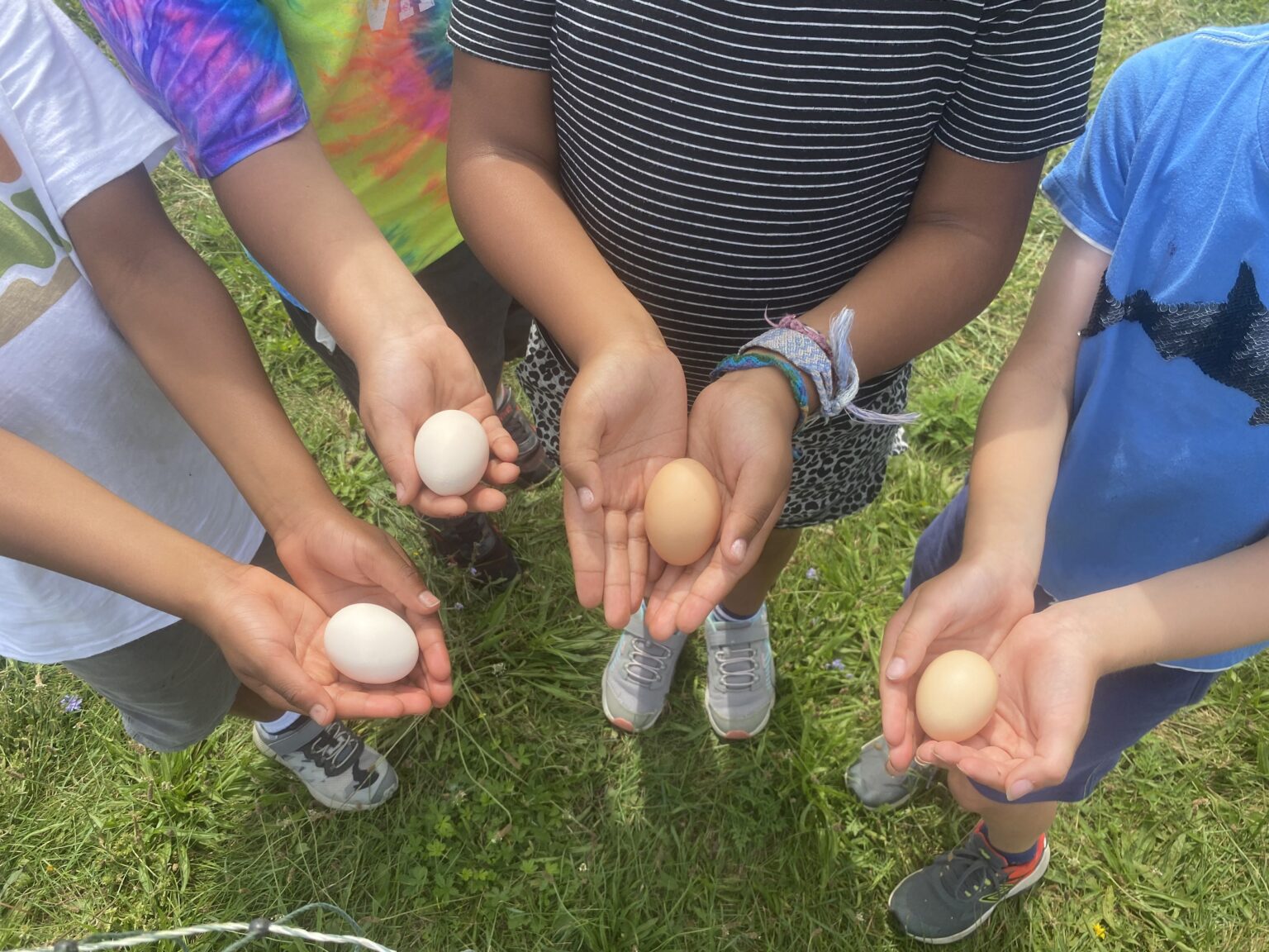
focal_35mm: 26
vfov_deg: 53.1
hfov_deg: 67.3
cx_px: 634
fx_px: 953
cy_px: 476
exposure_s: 1/1043
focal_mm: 4.25
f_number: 1.8
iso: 32
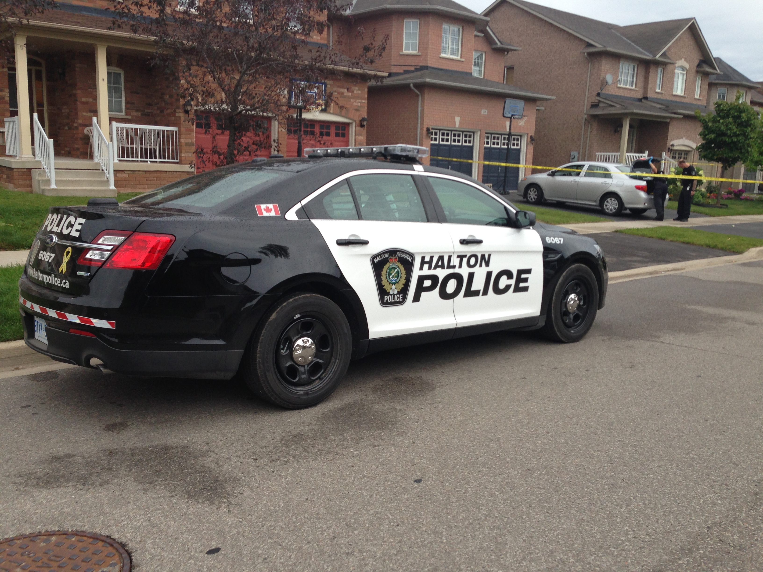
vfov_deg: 42.9
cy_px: 286
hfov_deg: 55.4
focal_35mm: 33
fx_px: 727
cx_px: 382
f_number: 2.4
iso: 50
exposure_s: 1/60
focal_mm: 4.12
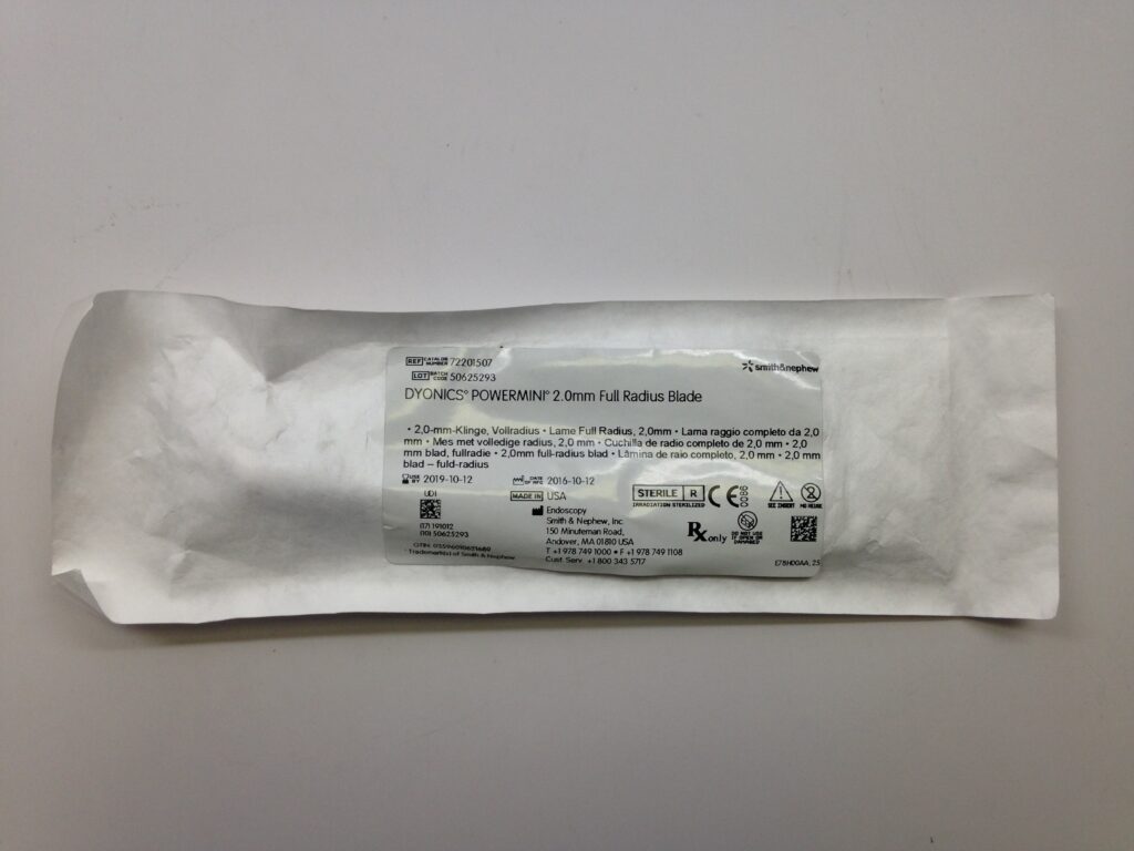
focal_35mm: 33
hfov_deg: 55.4
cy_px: 426
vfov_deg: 42.9
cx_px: 567
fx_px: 1081
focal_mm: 4.12
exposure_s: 1/60
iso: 50
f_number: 2.4
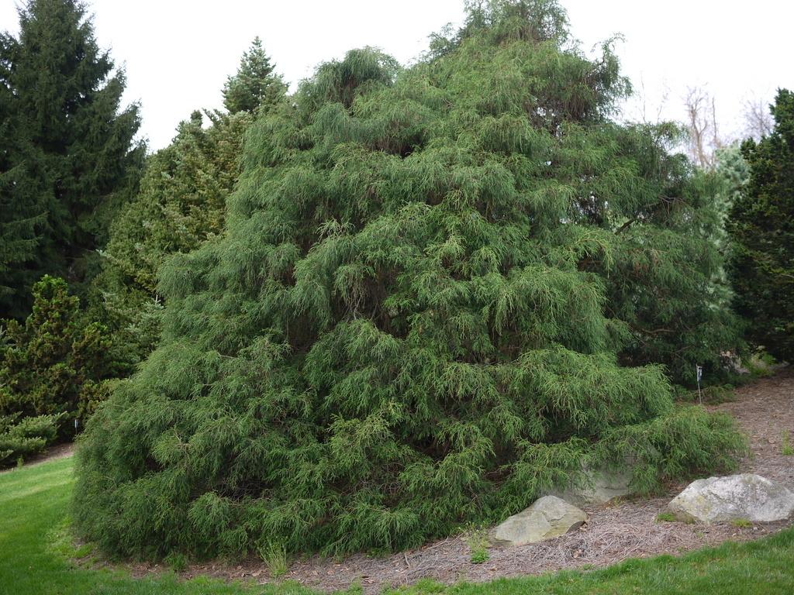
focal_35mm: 40
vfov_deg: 36.0
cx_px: 397
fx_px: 917
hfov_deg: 46.8
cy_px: 298
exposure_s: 1/640
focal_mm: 20
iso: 100
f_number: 1.7
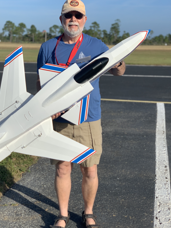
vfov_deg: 32.2
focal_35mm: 60
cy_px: 108
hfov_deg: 24.4
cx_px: 73
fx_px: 395
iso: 16
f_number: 2.4
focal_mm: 6
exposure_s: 1/1996
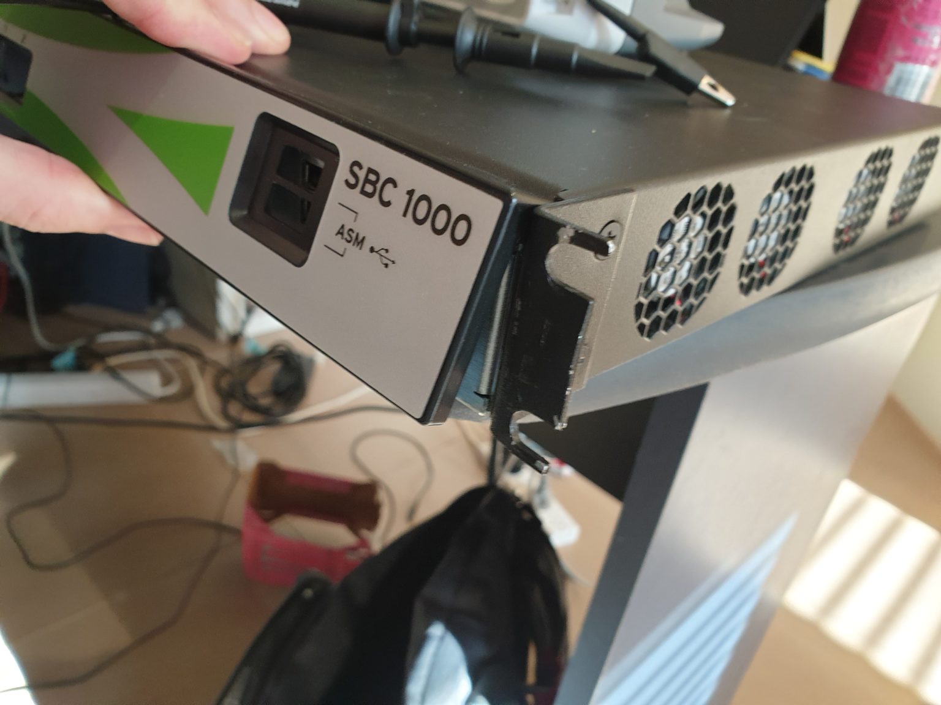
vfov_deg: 53.1
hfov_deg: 67.3
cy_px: 352
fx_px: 707
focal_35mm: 26
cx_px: 470
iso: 160
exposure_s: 1/50
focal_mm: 4.3
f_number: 2.4
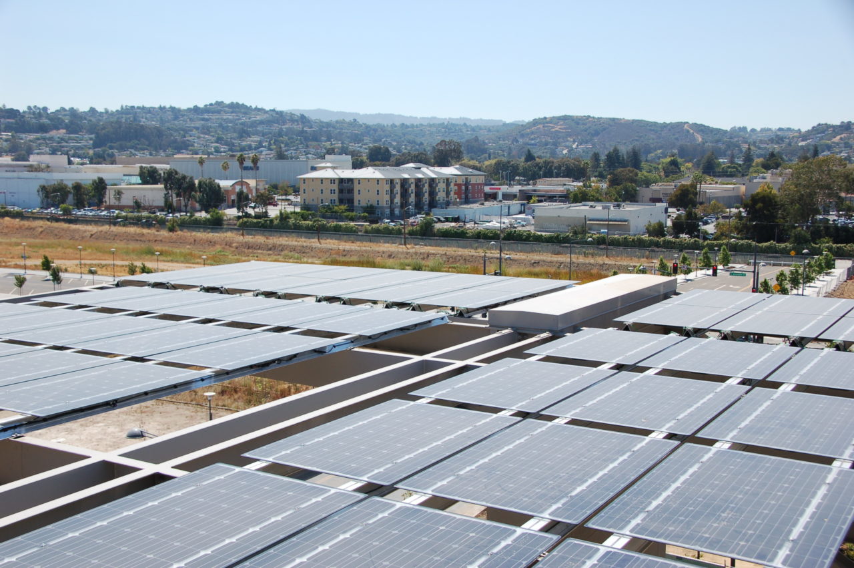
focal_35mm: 39
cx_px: 427
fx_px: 924
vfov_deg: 34.1
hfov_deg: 49.6
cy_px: 284
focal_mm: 26
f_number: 10
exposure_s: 1/400
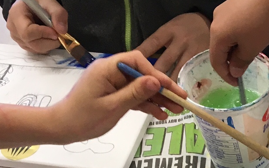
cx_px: 325
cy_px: 328
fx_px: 740
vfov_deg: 11.7
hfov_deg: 19.4
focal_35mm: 101
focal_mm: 4.15
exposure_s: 1/30
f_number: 2.2
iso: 32
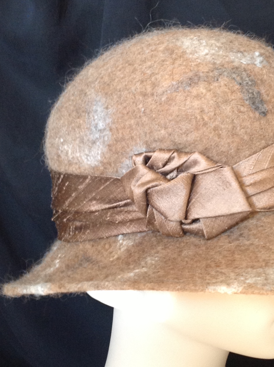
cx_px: 212
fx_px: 762
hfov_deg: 20.2
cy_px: 191
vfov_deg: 27.1
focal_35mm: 72
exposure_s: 1/15
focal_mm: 4.28
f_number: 2.4
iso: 100
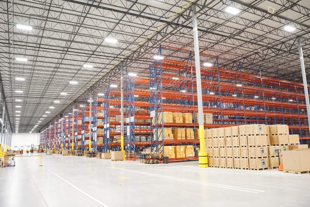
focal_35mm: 28
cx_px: 155
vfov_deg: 46.4
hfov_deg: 65.5
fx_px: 241
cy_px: 104
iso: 1600
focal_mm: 28
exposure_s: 1/30
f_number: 5
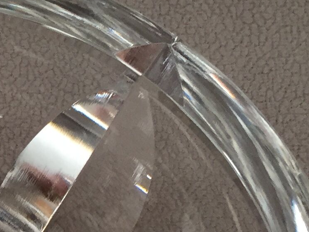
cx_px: -123
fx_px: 1134
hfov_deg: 14.7
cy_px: 376
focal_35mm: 127
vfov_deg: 11.1
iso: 50
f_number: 2.2
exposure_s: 1/33
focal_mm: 4.15
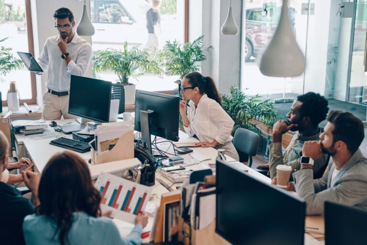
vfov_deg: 27.0
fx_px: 510
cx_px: 184
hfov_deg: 39.6
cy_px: 122
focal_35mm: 50
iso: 400
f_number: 2.8
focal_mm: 50
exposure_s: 1/80
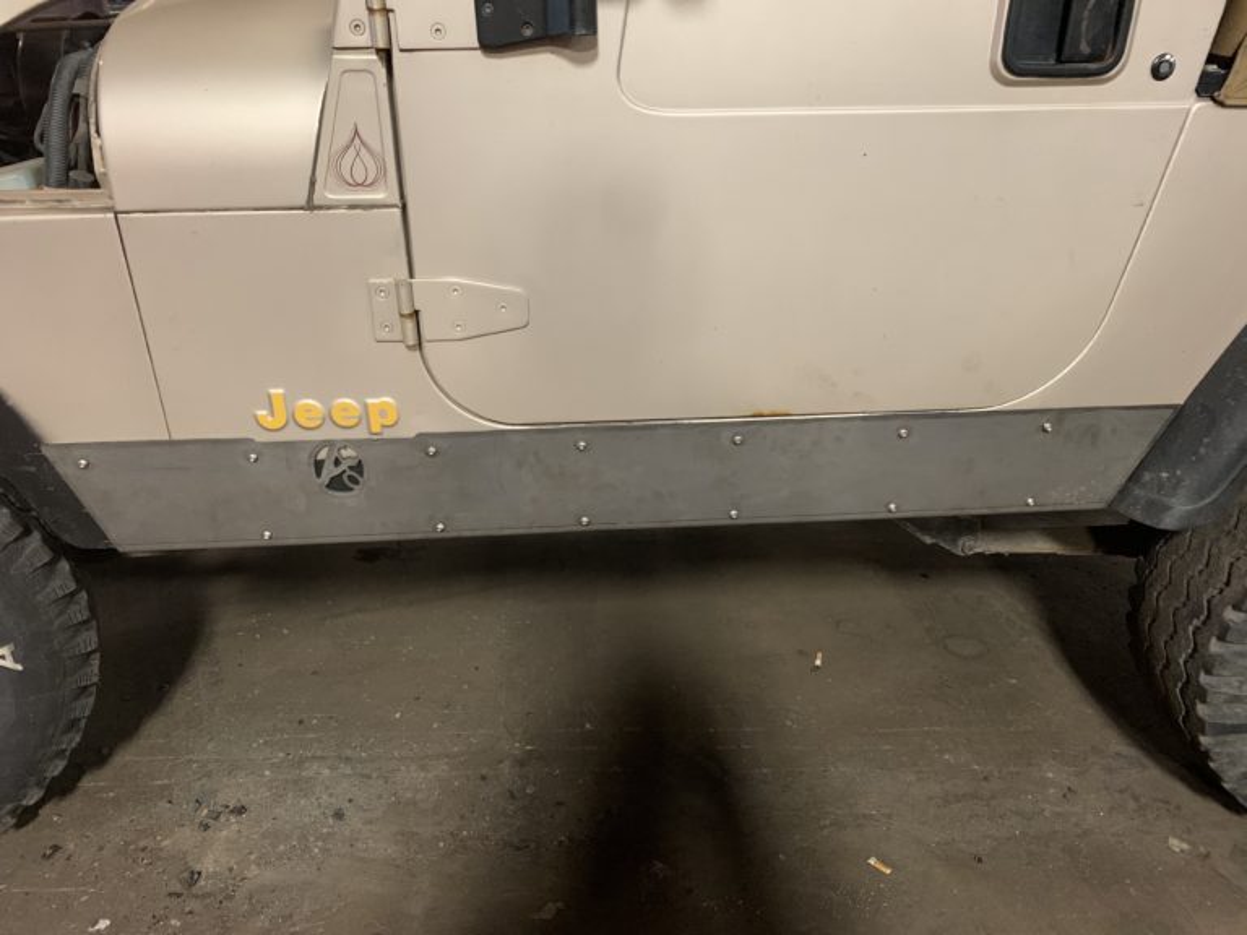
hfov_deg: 67.3
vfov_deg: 53.1
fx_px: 937
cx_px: 624
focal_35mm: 26
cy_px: 468
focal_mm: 4.25
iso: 400
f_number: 1.8
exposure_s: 1/30
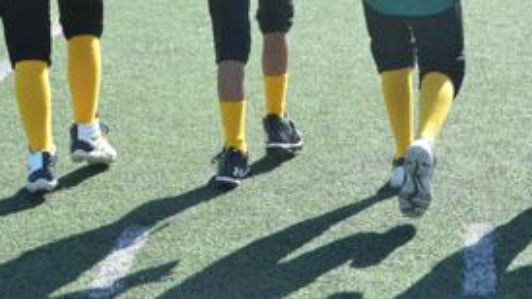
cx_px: 421
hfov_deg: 16.9
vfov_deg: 9.5
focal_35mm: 126
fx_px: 1777
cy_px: -39
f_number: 9
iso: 3200
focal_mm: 40
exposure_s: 1/2500
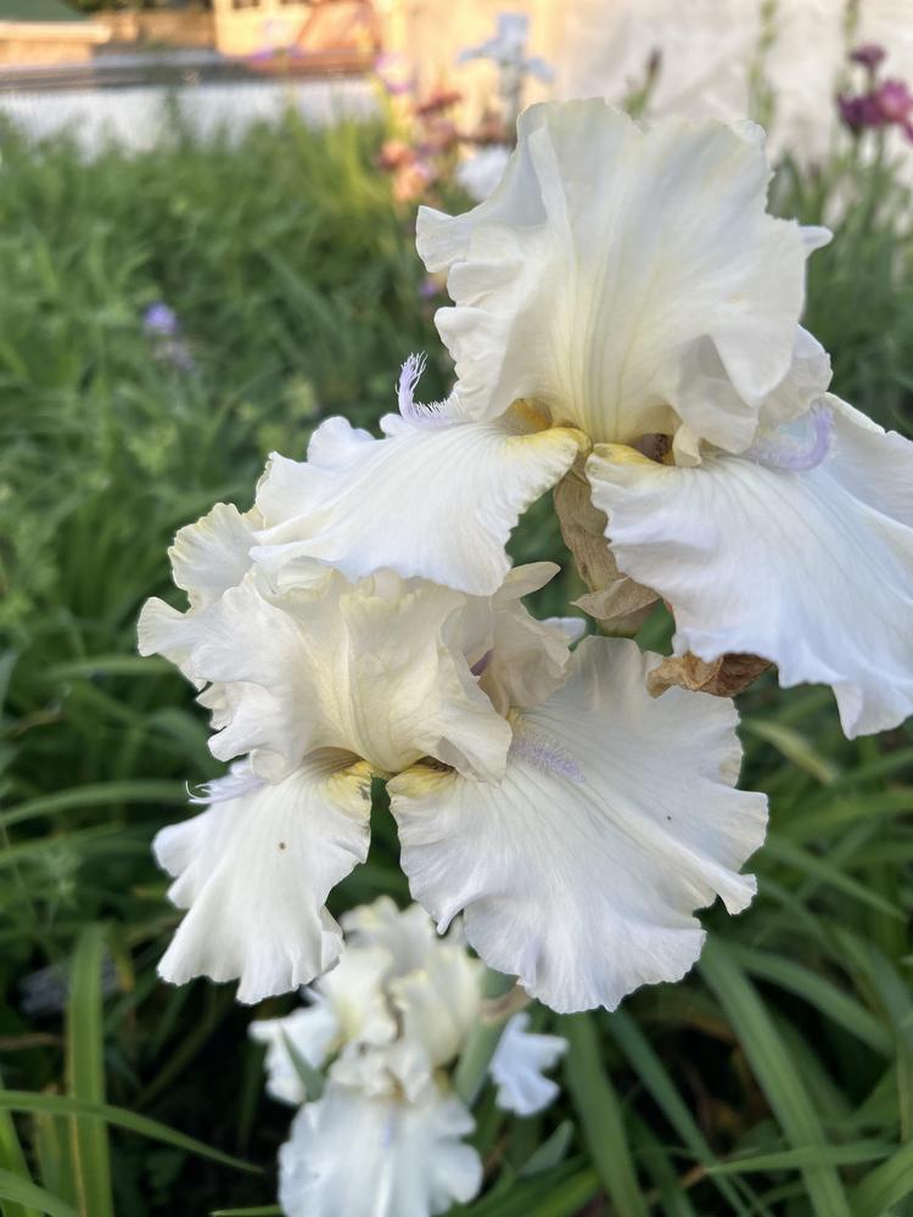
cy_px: 608
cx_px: 456
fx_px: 914
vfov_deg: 67.3
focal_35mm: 26
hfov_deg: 53.1
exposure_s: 1/558
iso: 50
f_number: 1.5
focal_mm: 5.7
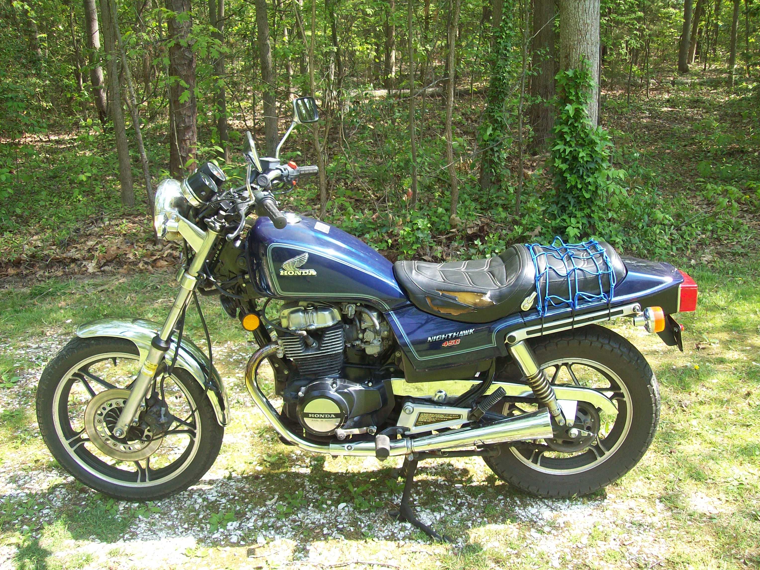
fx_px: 790
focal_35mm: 36
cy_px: 285
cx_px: 380
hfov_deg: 51.4
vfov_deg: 39.7
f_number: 2.7
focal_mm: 6
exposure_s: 1/180
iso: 80
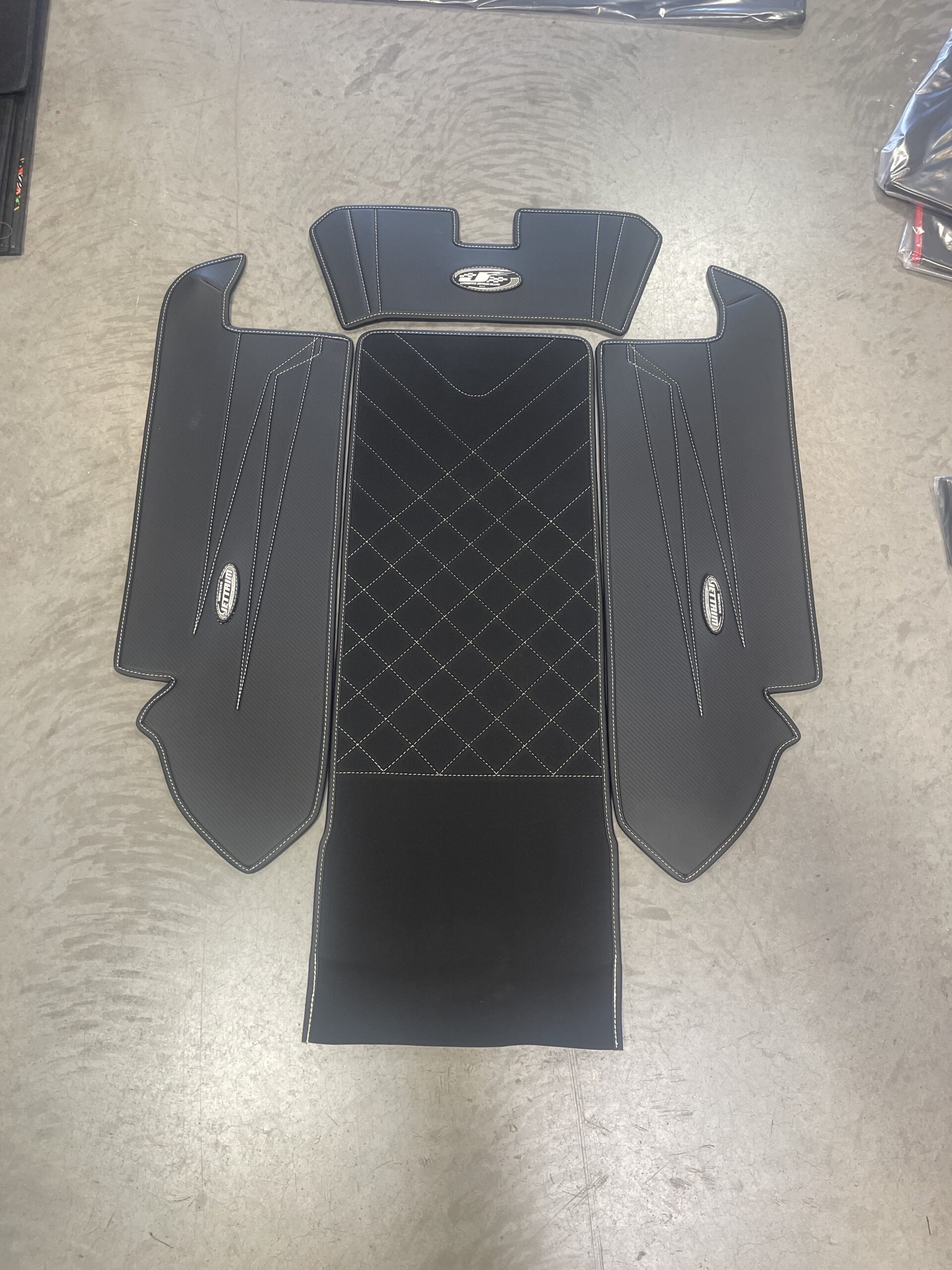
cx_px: 476
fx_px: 953
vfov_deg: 67.3
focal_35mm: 26
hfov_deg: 53.1
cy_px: 635
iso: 125
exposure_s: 1/117
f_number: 1.6
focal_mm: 5.1
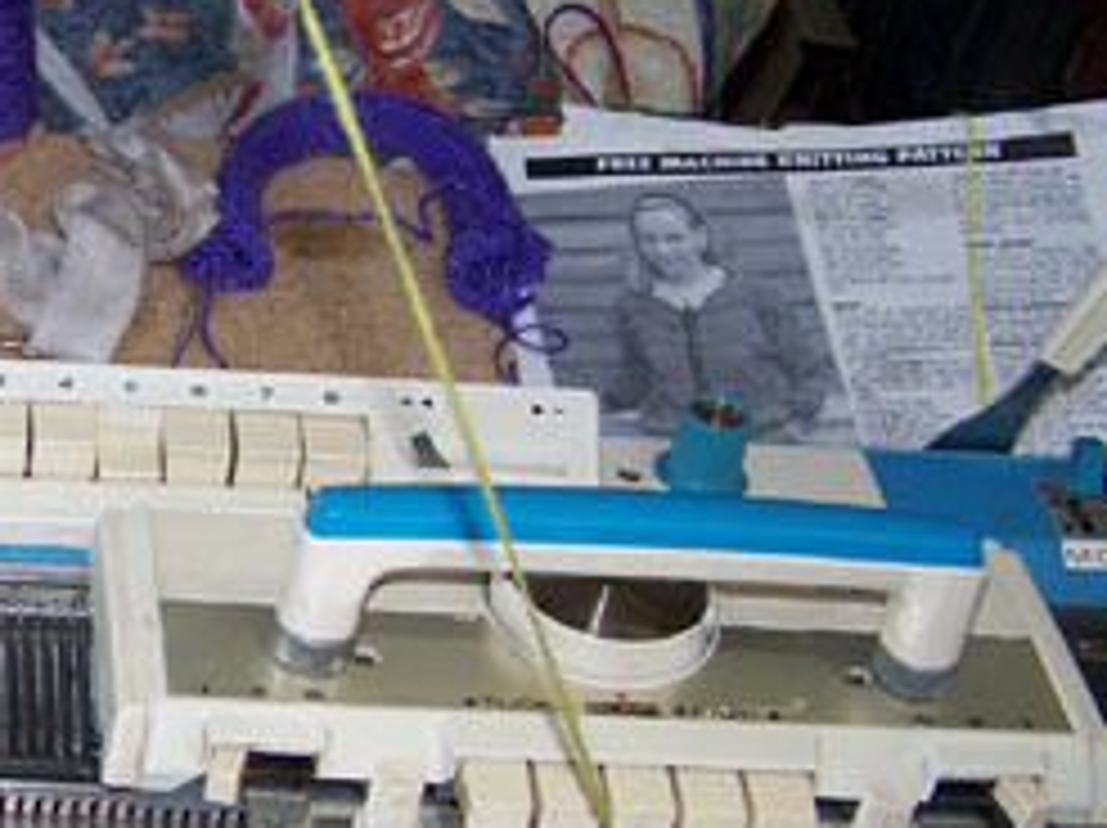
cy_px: 493
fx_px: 2684
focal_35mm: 84
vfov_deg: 17.5
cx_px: -52
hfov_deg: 22.2
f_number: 2.8
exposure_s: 1/60
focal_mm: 6.3
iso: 80
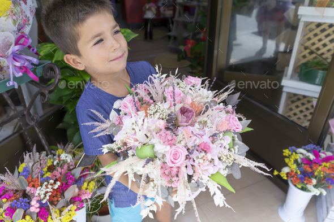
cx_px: 167
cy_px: 111
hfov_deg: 71.5
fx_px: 232
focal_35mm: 25
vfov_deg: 51.3
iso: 100
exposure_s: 1/160
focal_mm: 25
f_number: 4.5
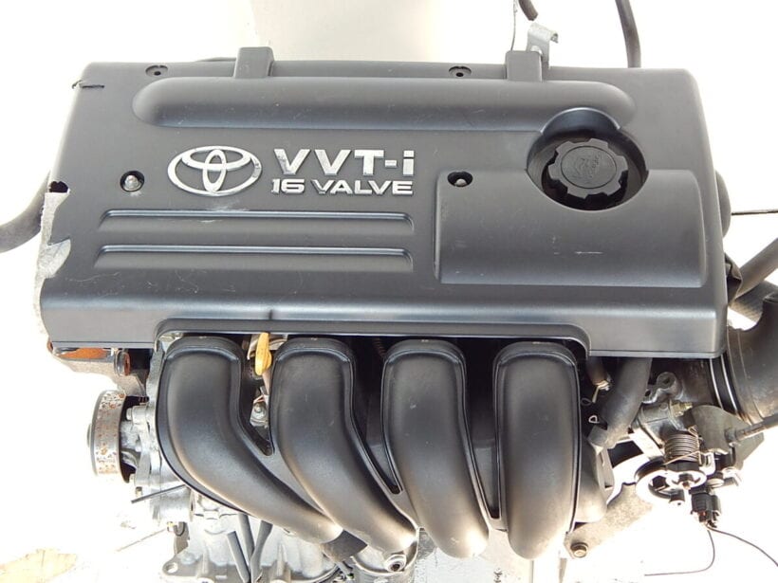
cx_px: 389
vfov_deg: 26.6
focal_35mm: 55
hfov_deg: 34.9
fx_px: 1236
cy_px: 292
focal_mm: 9.7
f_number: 3.8
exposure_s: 1/30
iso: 160
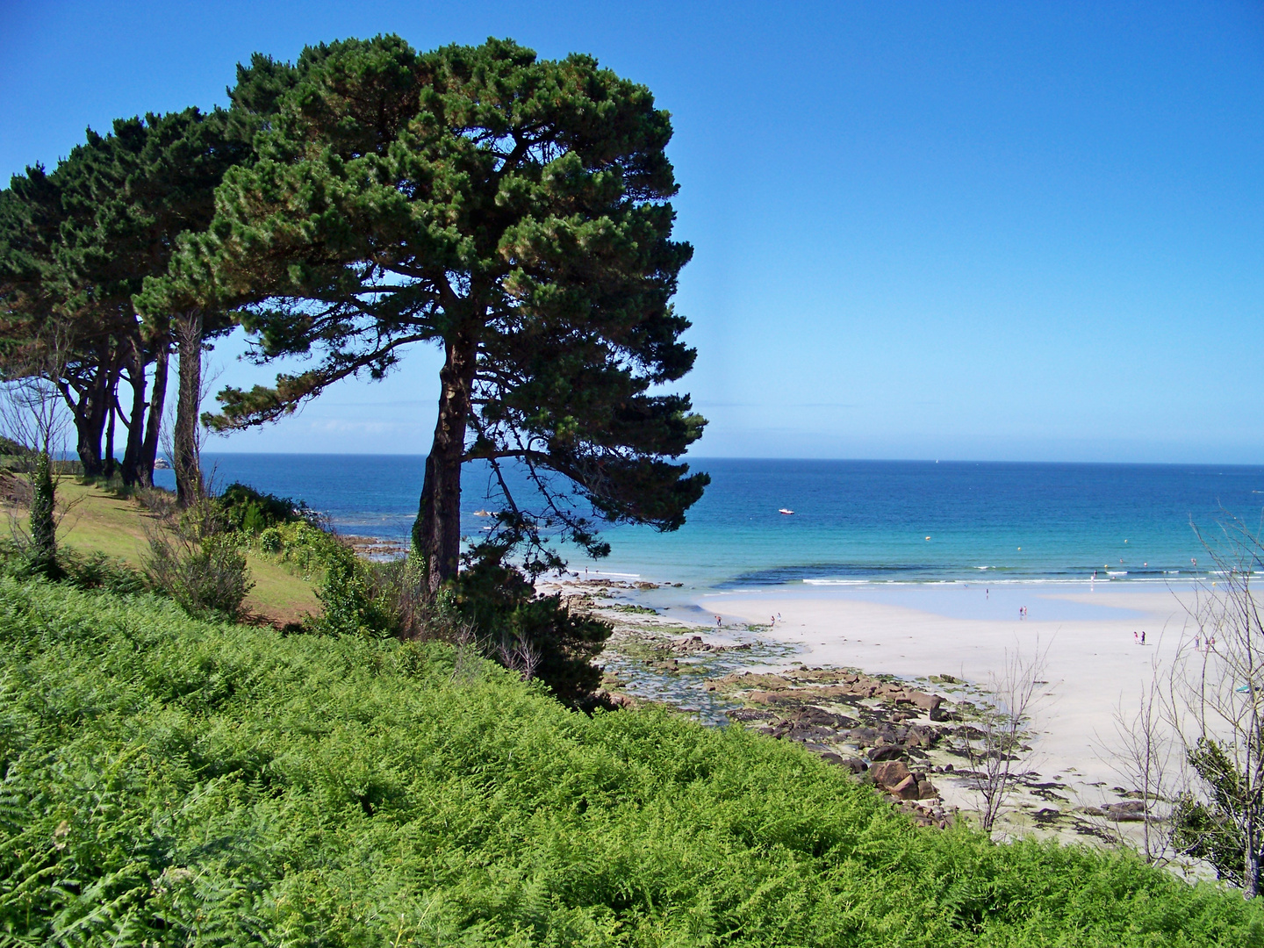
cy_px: 474
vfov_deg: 42.9
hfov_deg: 55.4
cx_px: 632
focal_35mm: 33
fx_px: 1205
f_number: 2.8
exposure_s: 1/1000
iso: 64
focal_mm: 5.85
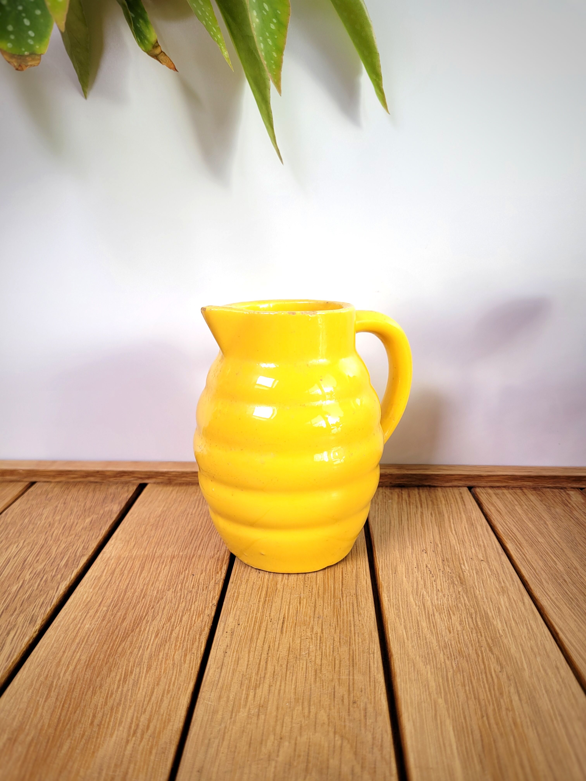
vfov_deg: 67.3
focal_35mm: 26
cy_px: 390
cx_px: 293
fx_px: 587
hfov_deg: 53.1
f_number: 1.8
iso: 40
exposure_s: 1/1010
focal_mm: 5.4
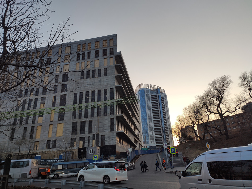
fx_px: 189
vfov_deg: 53.1
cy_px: 94
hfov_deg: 67.3
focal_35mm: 26
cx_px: 126
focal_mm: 4.77
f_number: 1.75
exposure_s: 1/391
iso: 112
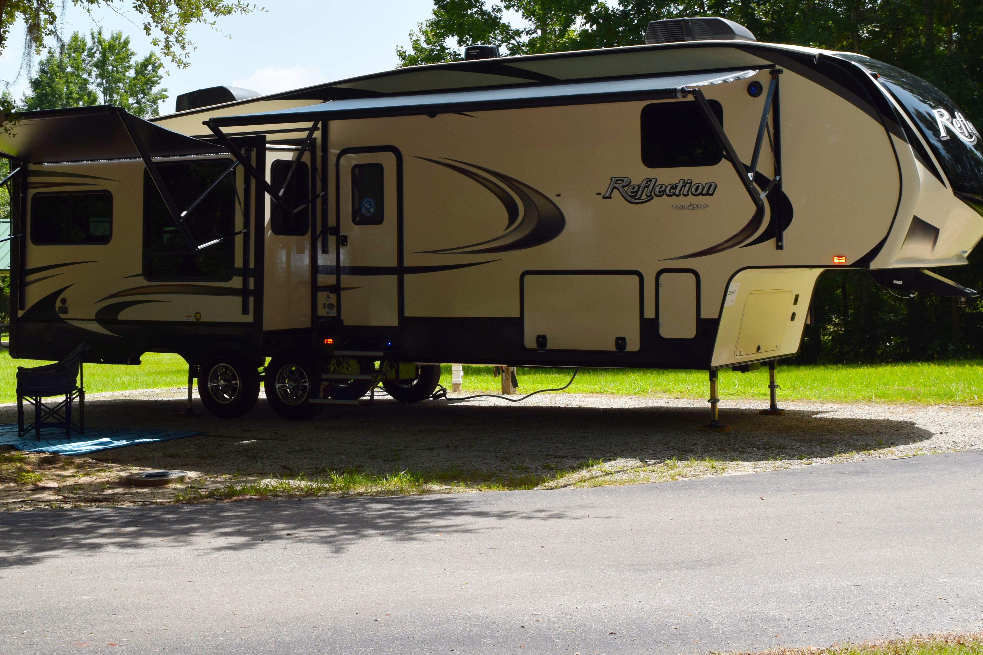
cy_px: 222
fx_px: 1548
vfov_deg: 23.8
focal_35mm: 57
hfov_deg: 35.2
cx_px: 458
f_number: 9
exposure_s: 1/200
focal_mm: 27
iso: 100
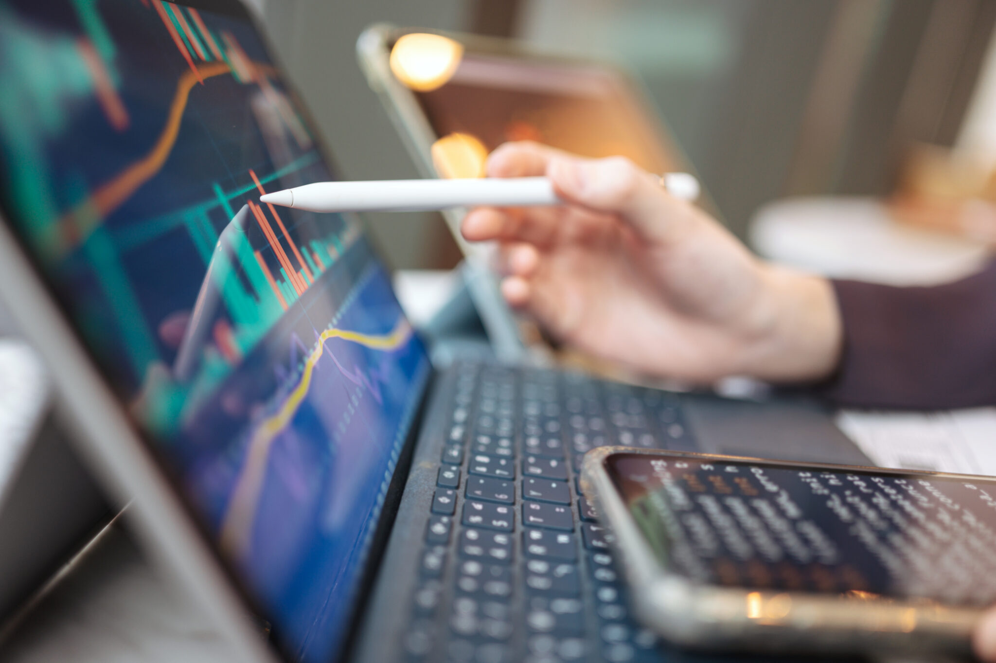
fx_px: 968
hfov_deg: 54.5
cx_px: 498
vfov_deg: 37.8
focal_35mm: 35
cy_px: 332
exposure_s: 1/200
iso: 220
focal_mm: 35
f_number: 1.8
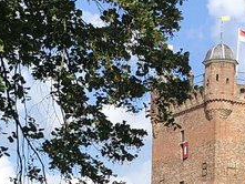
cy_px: 318
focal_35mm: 152
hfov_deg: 13.0
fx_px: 1076
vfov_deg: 9.4
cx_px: 119
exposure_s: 1/1656
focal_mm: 4
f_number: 1.8
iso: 20
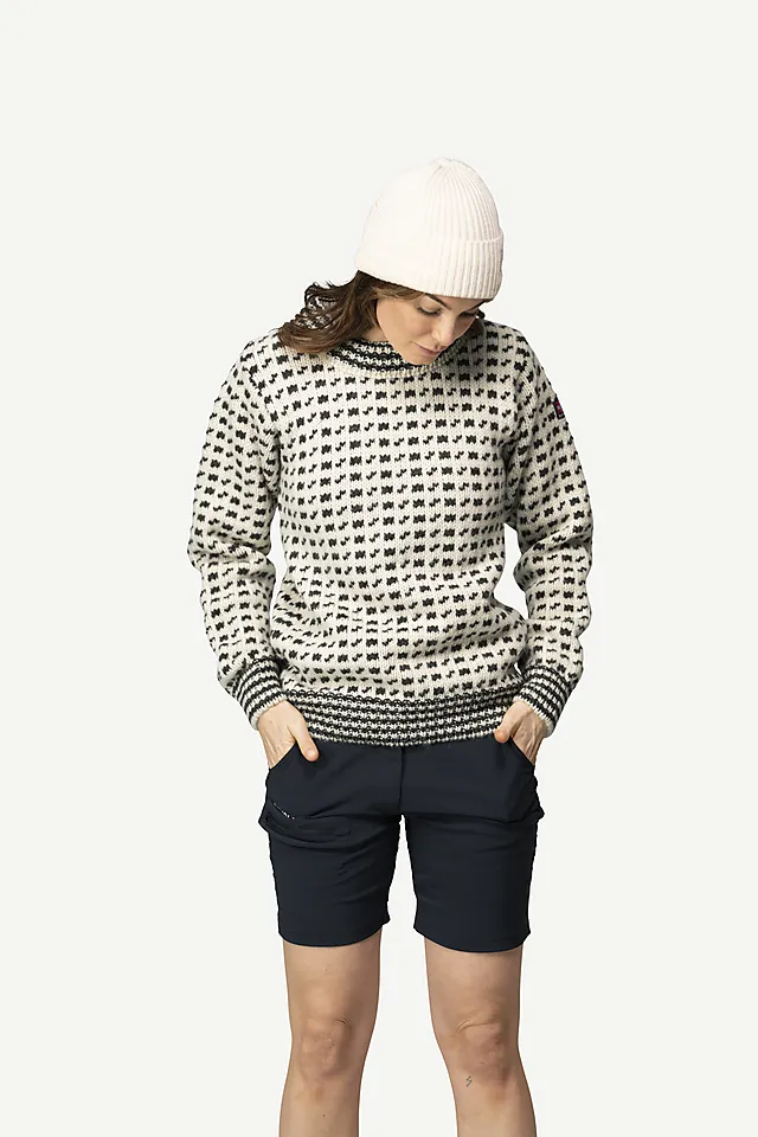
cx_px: 379
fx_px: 3474
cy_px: 568
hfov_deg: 12.5
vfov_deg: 18.6
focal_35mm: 110
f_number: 5
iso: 500
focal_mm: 110
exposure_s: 1/80
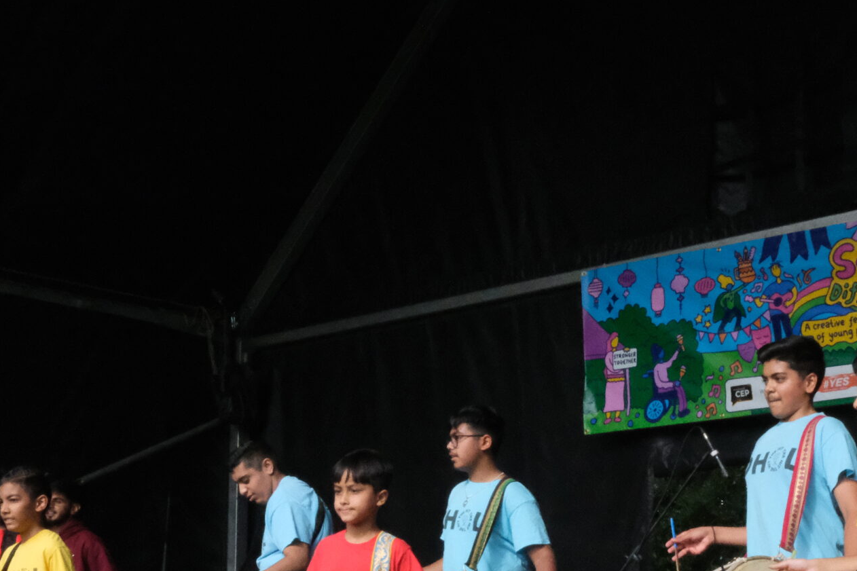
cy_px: 452
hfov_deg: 28.3
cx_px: 542
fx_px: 1690
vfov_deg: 19.0
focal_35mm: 71
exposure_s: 1/1600
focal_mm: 23.5
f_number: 20
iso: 12800
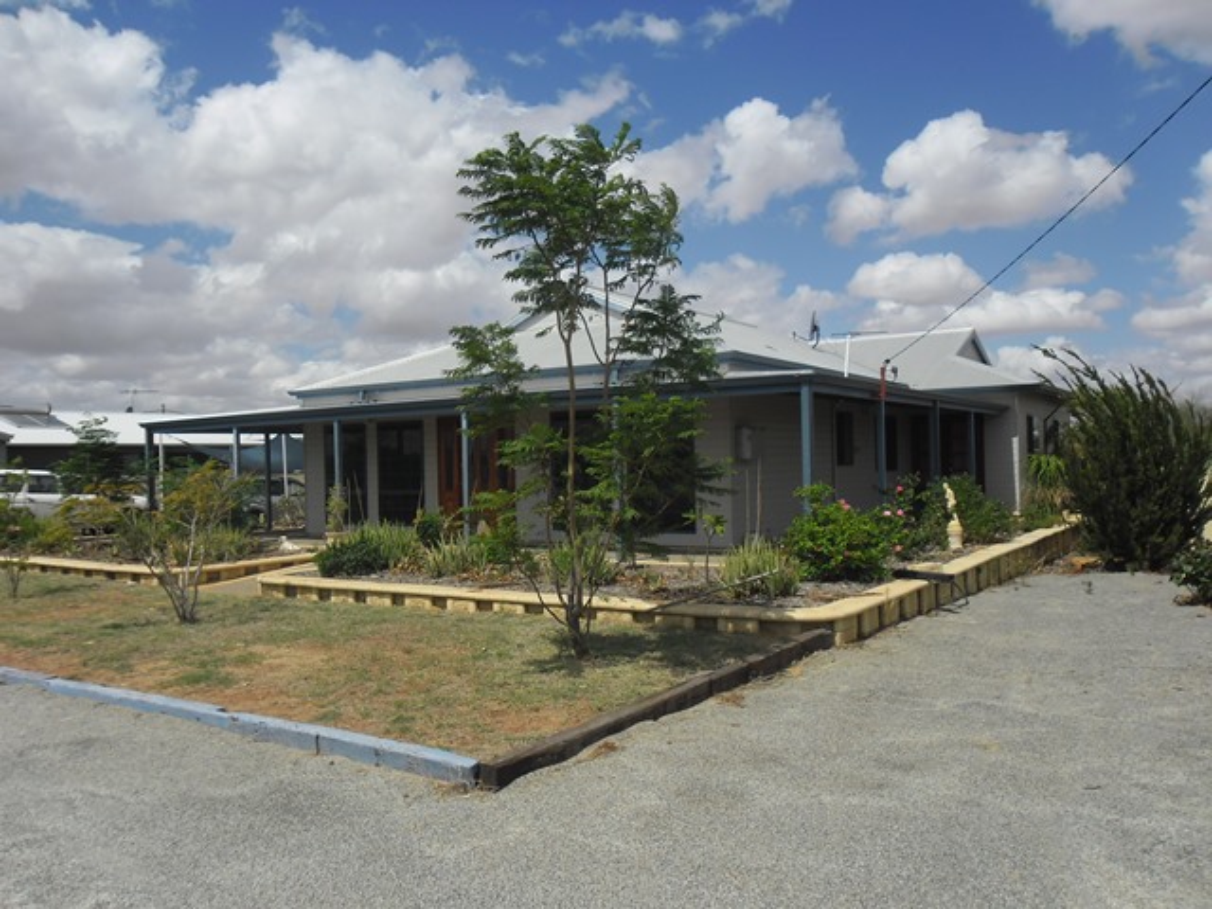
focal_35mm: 27
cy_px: 454
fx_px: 945
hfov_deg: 65.3
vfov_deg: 51.4
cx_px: 606
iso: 80
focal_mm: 4.9
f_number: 9
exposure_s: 1/304
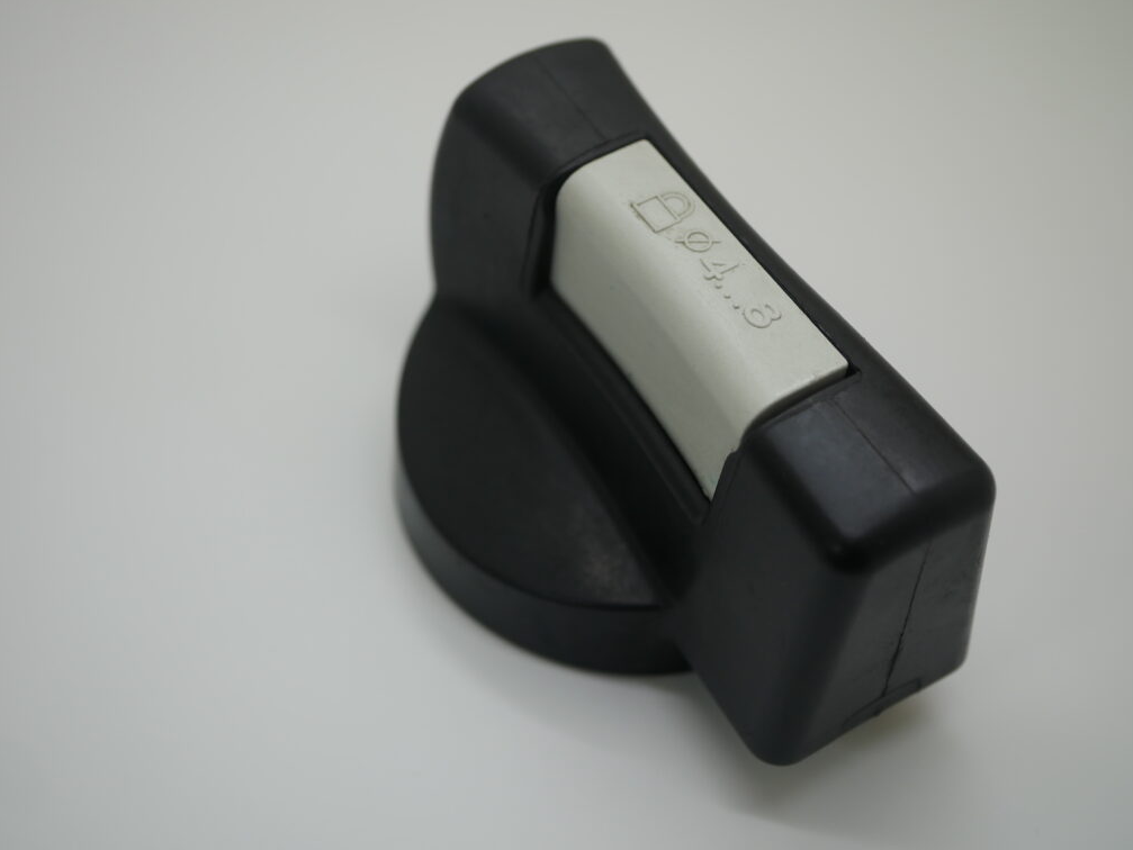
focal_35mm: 61
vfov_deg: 24.0
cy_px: 428
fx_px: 1997
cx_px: 574
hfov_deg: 31.7
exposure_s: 1/160
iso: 200
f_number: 3.5
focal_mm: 30
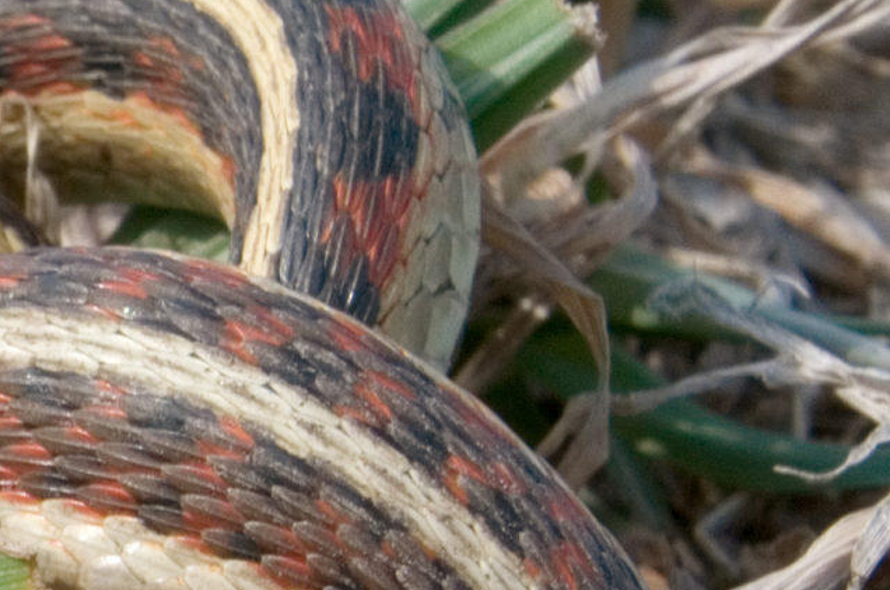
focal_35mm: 435
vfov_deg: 3.1
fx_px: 10738
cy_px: 568
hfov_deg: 4.7
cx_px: -606
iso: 200
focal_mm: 72
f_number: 14
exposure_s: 1/80
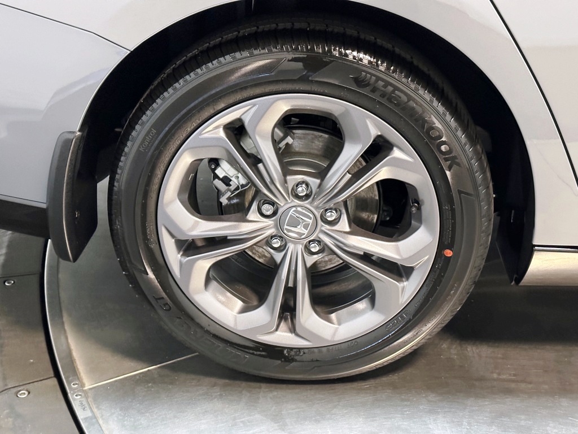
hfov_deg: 39.7
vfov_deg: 30.3
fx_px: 801
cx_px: 289
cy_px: 217
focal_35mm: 48
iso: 640
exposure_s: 1/30
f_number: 1.78
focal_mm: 6.86
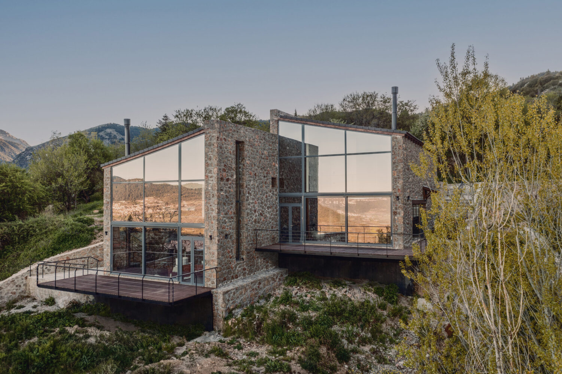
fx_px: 437
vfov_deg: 46.4
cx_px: 281
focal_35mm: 28
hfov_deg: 65.5
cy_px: 187
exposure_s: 1/100
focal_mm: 10.26
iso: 100
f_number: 5.6
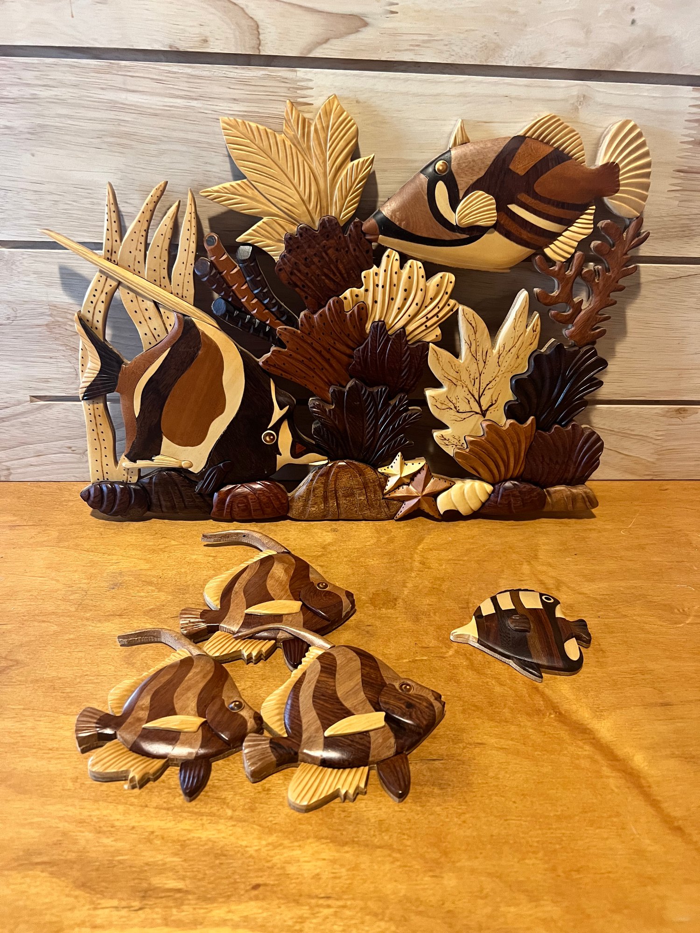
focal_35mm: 26
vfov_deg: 67.3
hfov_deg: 53.1
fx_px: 701
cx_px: 350
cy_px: 466
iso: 500
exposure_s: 1/60
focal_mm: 5.7
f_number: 1.5
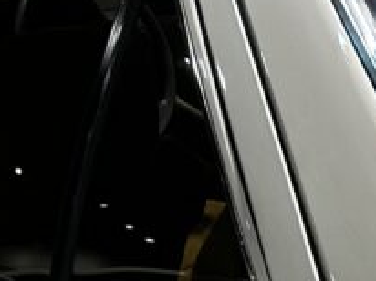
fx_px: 1671
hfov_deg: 12.5
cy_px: 529
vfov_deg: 9.1
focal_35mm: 154
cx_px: 469
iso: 160
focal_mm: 6.86
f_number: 1.78
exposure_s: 1/61
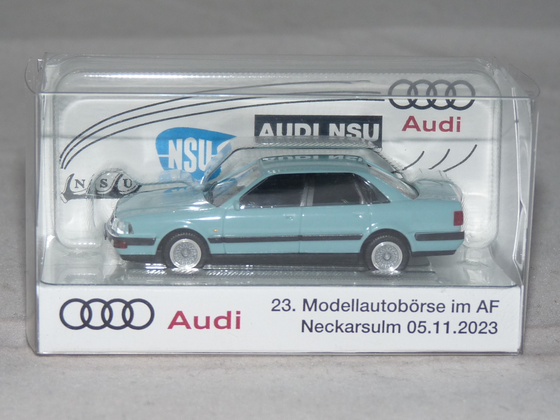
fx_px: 2168
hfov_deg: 14.7
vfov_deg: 11.1
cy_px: 210
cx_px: 280
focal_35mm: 134
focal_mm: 13.3
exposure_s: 1/125
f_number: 3.4
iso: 100
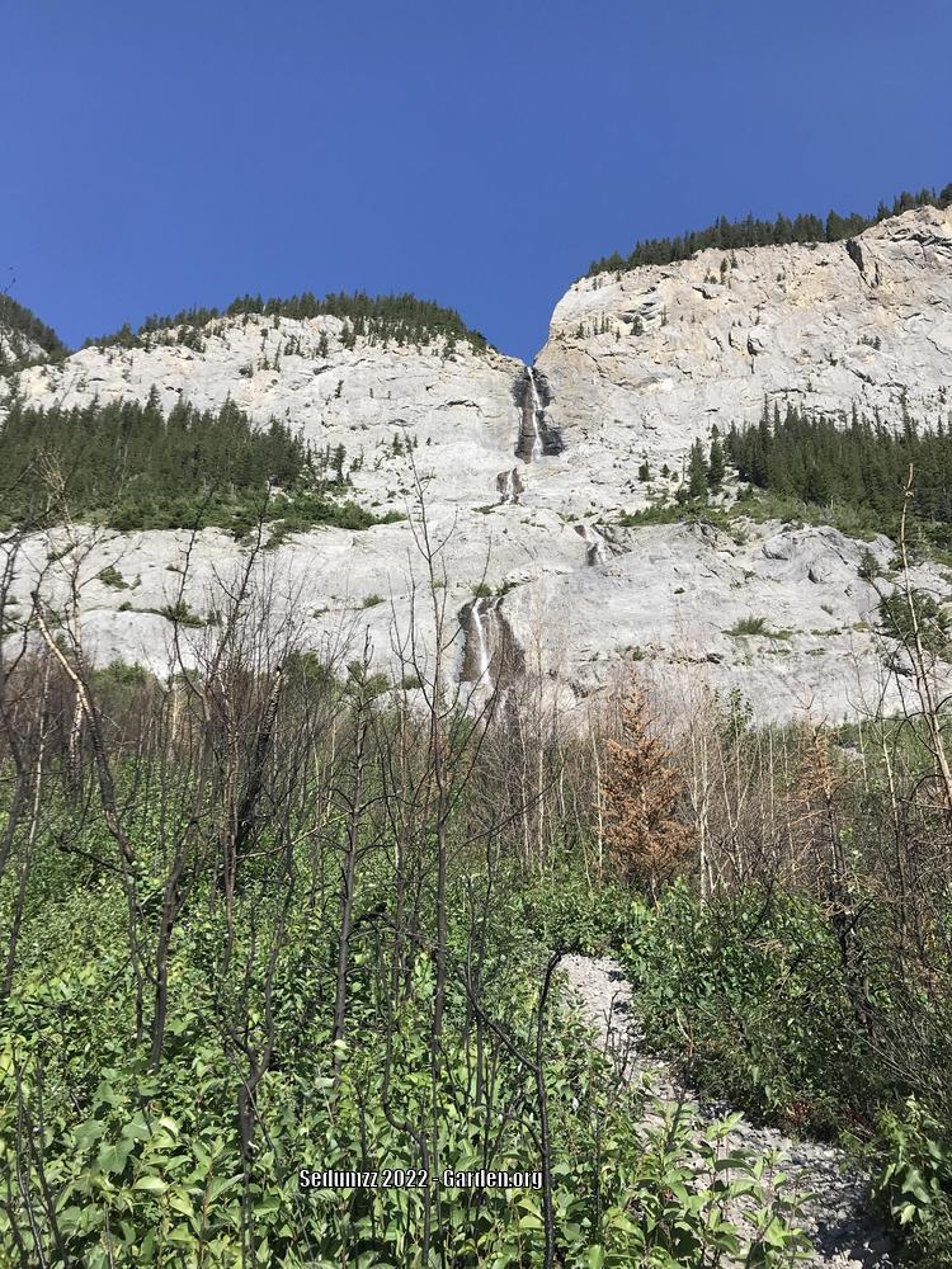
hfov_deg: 49.7
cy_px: 634
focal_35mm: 28
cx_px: 476
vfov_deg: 63.4
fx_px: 1027
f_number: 1.8
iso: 20
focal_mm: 3.99
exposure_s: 1/1842
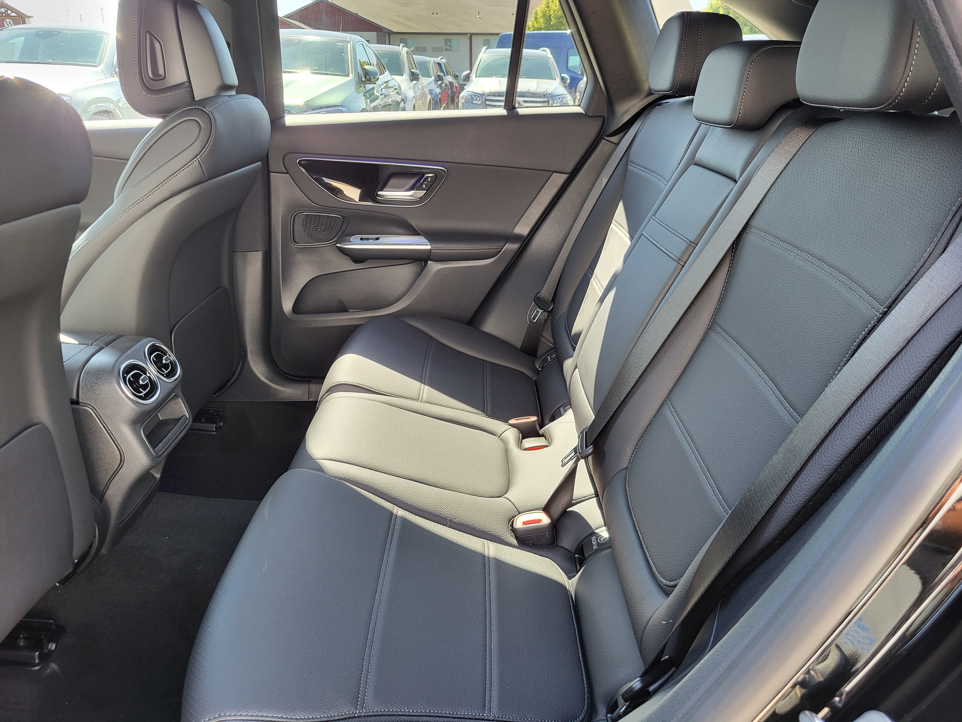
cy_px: 361
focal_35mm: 26
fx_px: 723
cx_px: 481
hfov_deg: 67.3
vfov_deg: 53.1
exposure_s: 1/120
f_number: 1.8
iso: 125
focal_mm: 5.4
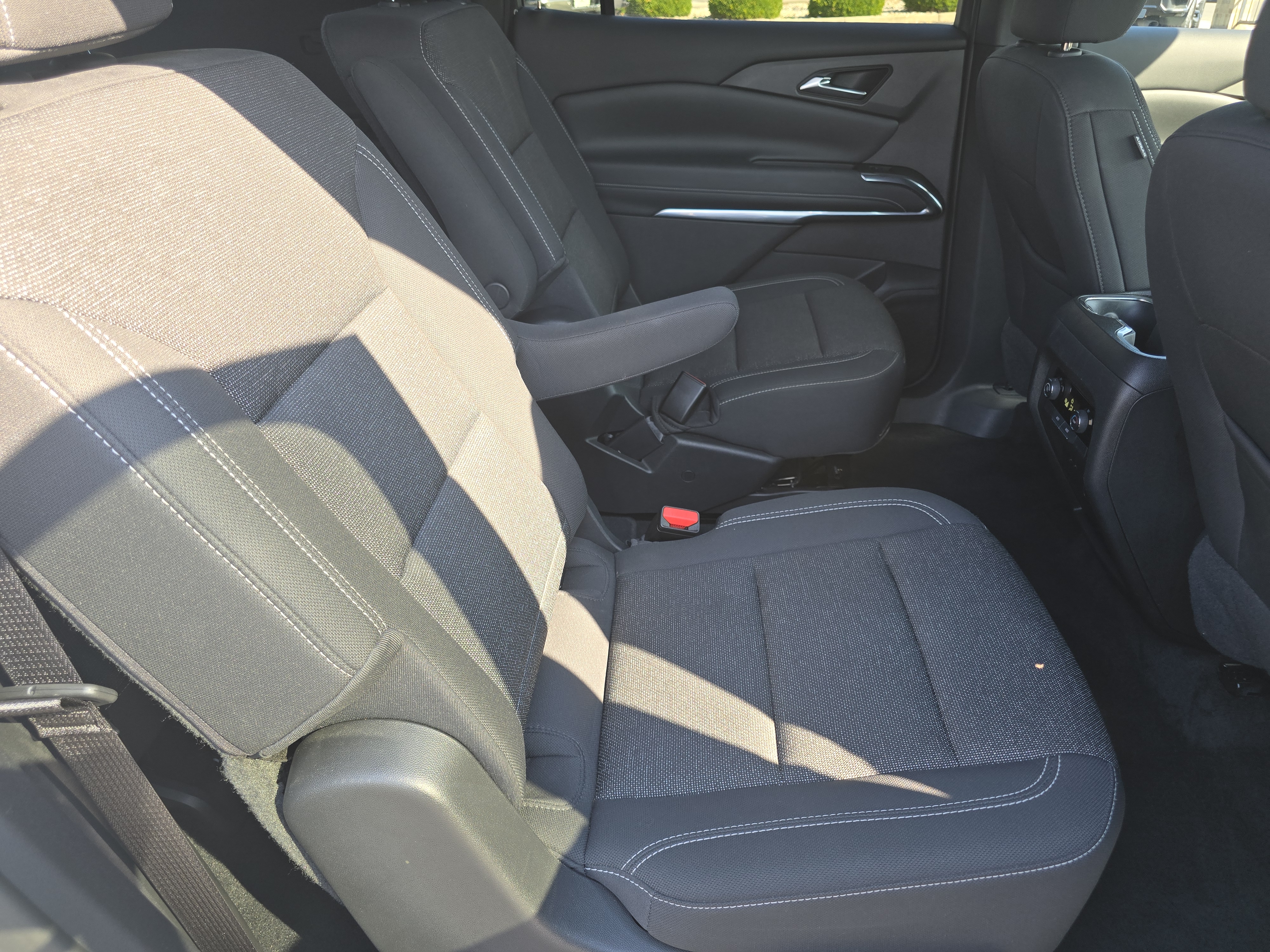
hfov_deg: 73.9
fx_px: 844
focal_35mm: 23
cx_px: 635
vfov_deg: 58.9
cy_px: 476
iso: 40
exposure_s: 1/180
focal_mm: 6.3
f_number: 1.7
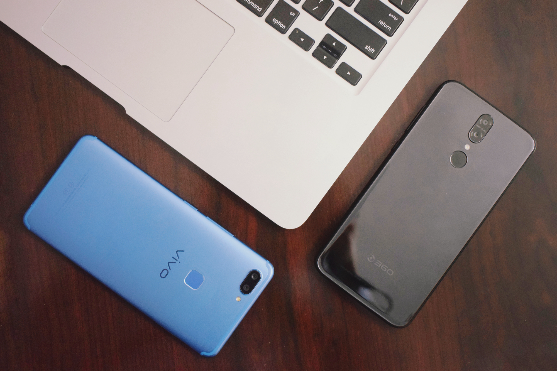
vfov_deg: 28.1
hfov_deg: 41.1
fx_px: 743
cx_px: 278
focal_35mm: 48
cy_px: 186
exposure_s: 1/50
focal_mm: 32
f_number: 4.5
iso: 4000
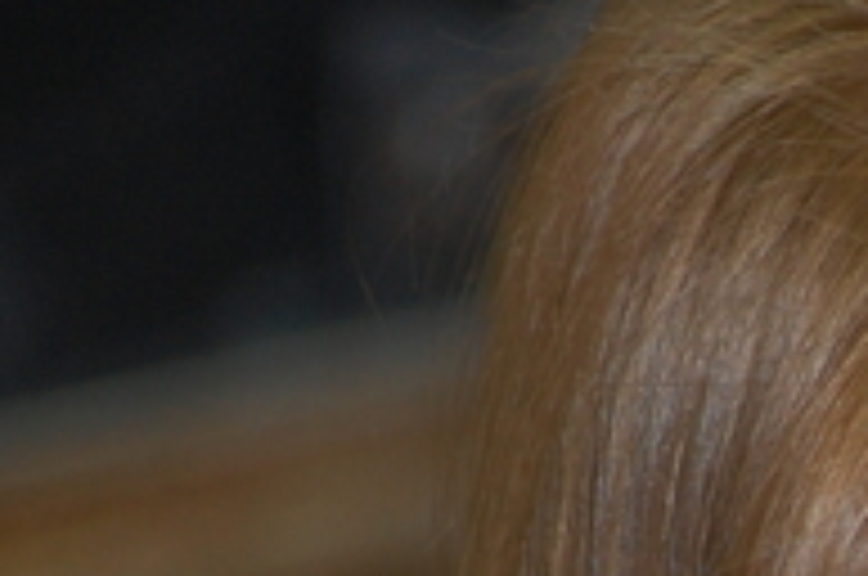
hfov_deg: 2.1
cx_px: 1291
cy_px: 1161
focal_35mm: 994
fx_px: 23926
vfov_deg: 1.4
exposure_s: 1/60
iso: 400
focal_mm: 160
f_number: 5.3
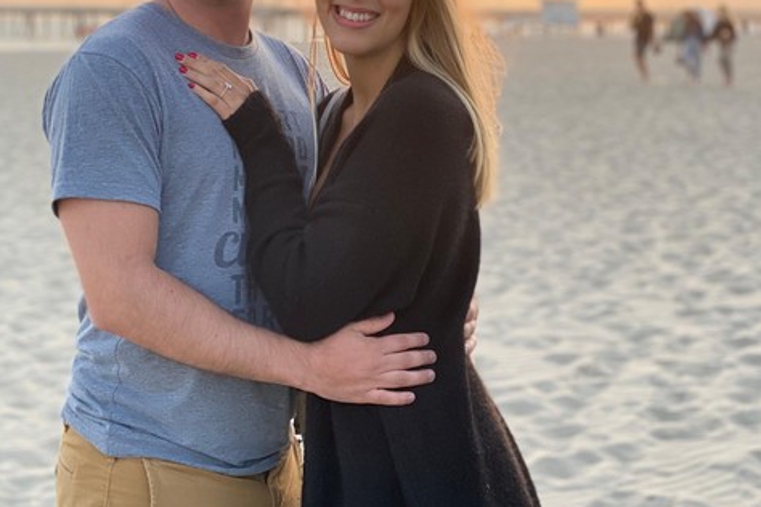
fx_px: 1543
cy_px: 164
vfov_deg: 18.6
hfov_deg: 27.7
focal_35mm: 73
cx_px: 380
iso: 50
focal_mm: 6
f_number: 2
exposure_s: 1/122
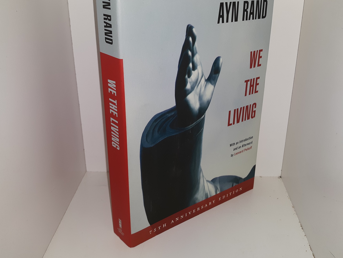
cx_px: 183
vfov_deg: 42.8
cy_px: 107
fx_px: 327
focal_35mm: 33
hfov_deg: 55.3
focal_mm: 3.7
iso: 40
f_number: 1.7
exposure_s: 1/168
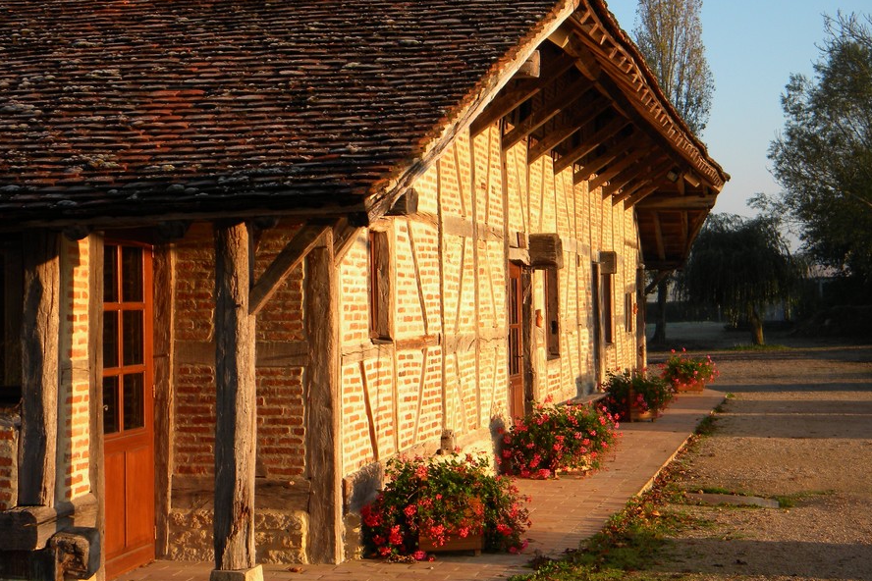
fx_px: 1429
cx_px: 438
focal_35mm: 59
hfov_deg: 33.9
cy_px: 282
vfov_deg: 23.0
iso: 80
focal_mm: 10.1
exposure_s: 1/262
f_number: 4.1
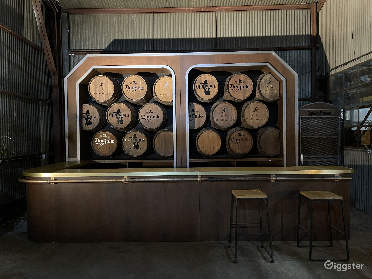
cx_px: 186
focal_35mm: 26
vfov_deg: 53.1
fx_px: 279
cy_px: 140
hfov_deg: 67.3
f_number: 1.6
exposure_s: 1/30
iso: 1000
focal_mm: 5.1
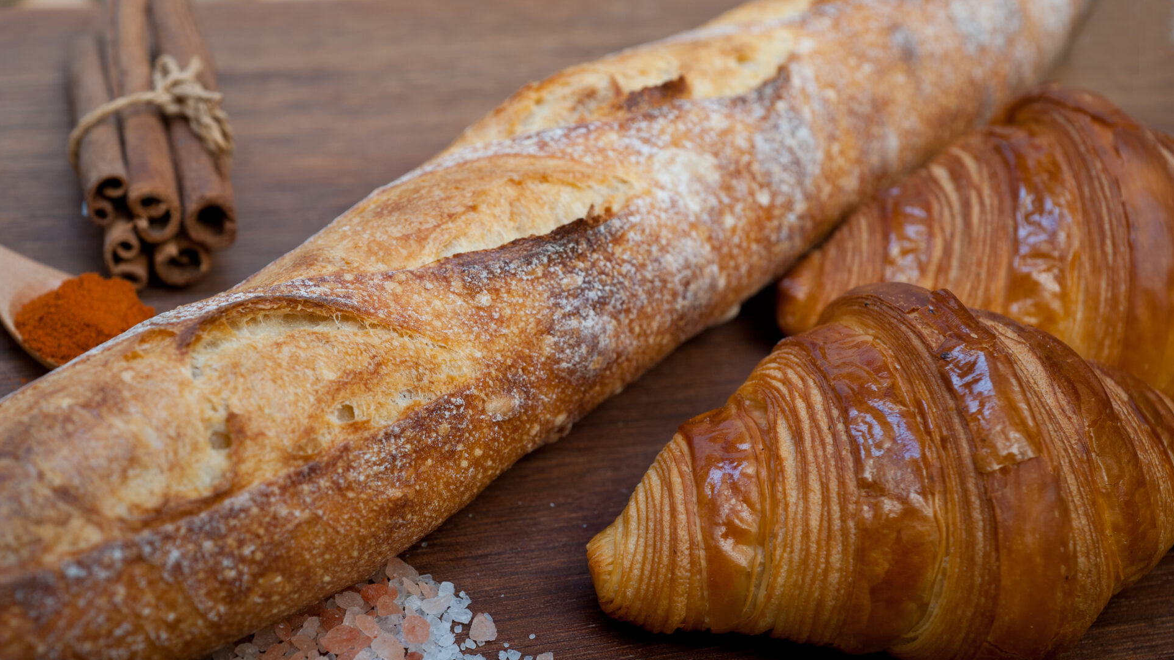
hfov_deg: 33.3
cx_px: 587
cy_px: 381
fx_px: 1961
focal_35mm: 63
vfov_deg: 19.1
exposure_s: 1/200
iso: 200
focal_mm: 60
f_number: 8
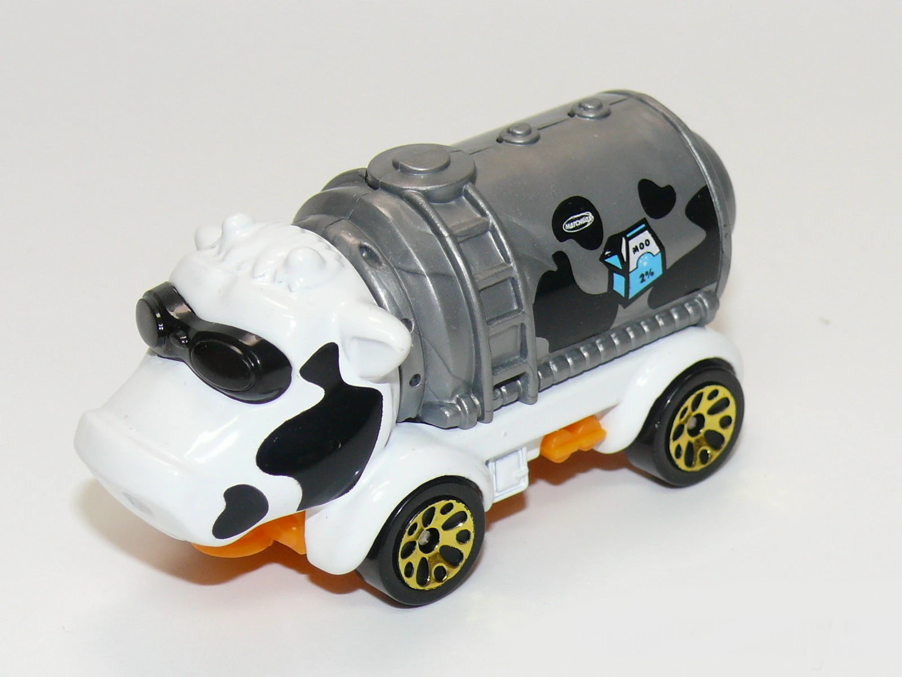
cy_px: 338
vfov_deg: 13.5
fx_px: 2866
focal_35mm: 110
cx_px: 451
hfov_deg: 17.9
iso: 100
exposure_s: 1/30
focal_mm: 14
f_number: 4
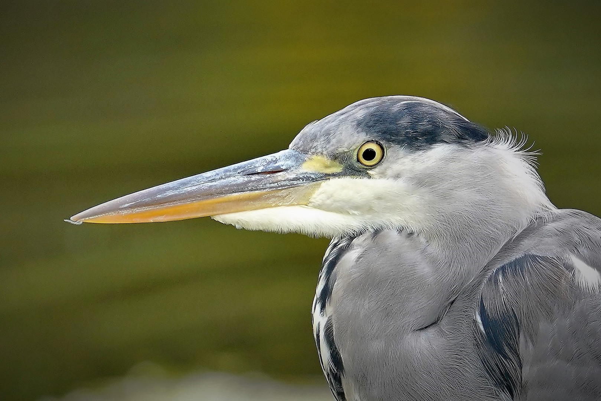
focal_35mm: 571
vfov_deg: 2.4
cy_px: 200
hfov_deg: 3.6
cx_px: 300
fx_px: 9534
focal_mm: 571
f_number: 6.3
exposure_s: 1/500
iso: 500
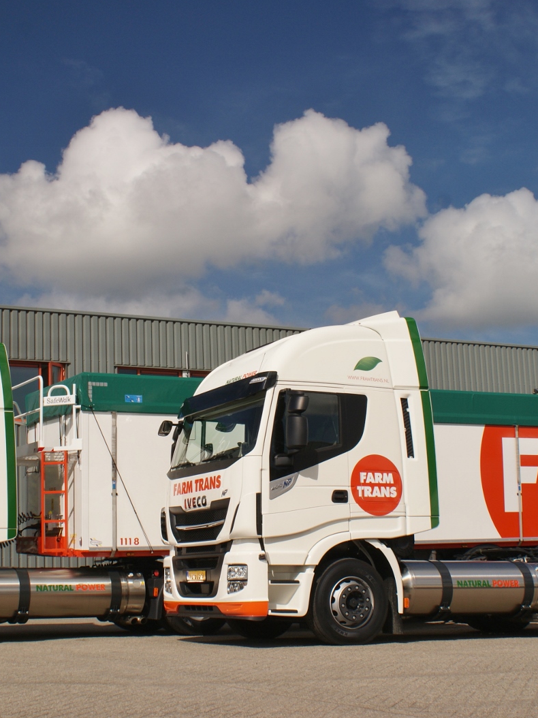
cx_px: 230
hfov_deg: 25.6
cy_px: 357
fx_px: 1182
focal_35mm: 57
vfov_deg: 33.8
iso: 100
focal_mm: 26
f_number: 11
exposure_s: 1/125
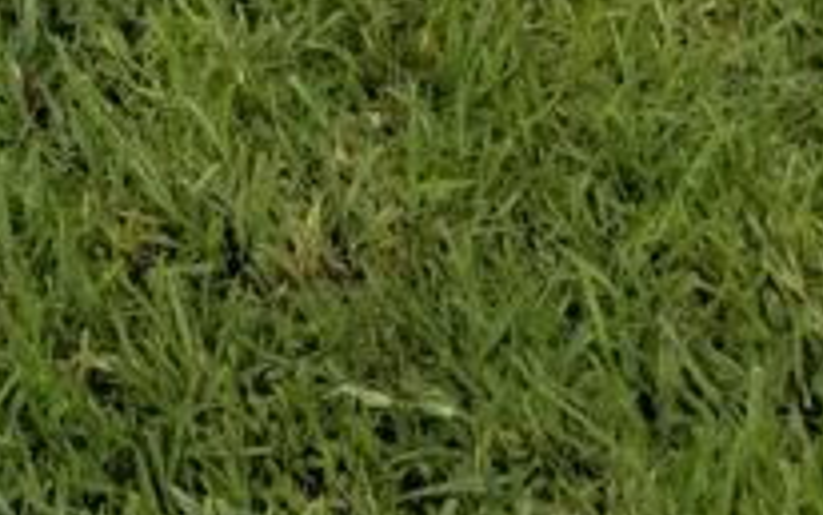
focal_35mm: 137
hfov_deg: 13.8
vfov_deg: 8.0
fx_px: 3075
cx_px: -599
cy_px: -1130
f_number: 1.7
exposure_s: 1/450
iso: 50
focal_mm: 4.25
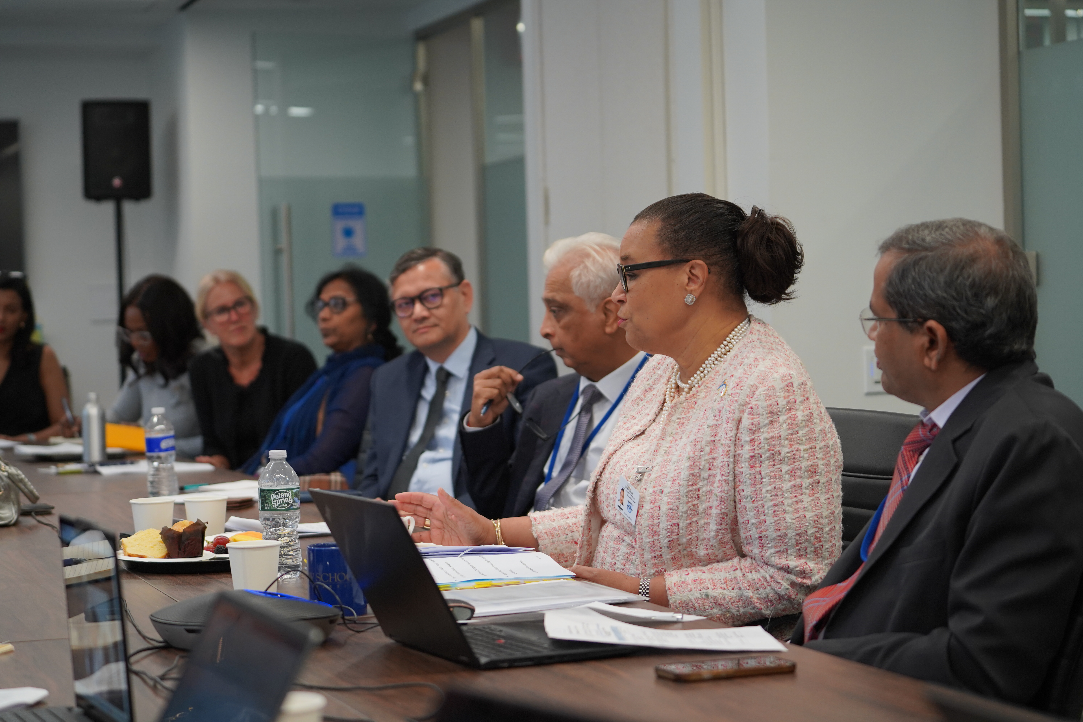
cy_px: 361
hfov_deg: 25.4
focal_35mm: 80
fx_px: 2406
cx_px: 542
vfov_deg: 17.1
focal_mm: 80
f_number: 4
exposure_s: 1/160
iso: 1000
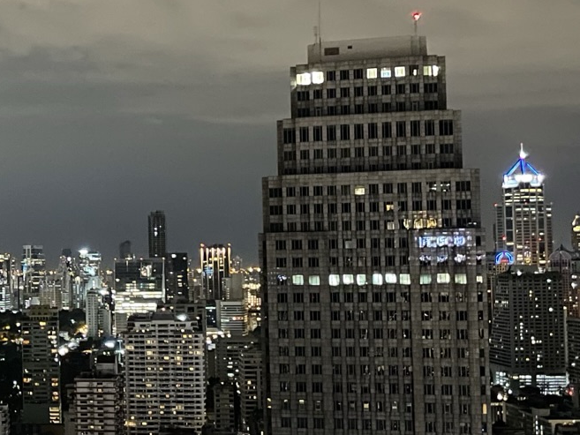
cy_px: 224
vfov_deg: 18.2
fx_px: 1357
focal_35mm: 81
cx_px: -105
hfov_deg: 22.4
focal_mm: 4.2
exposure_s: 1/8
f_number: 1.6
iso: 500
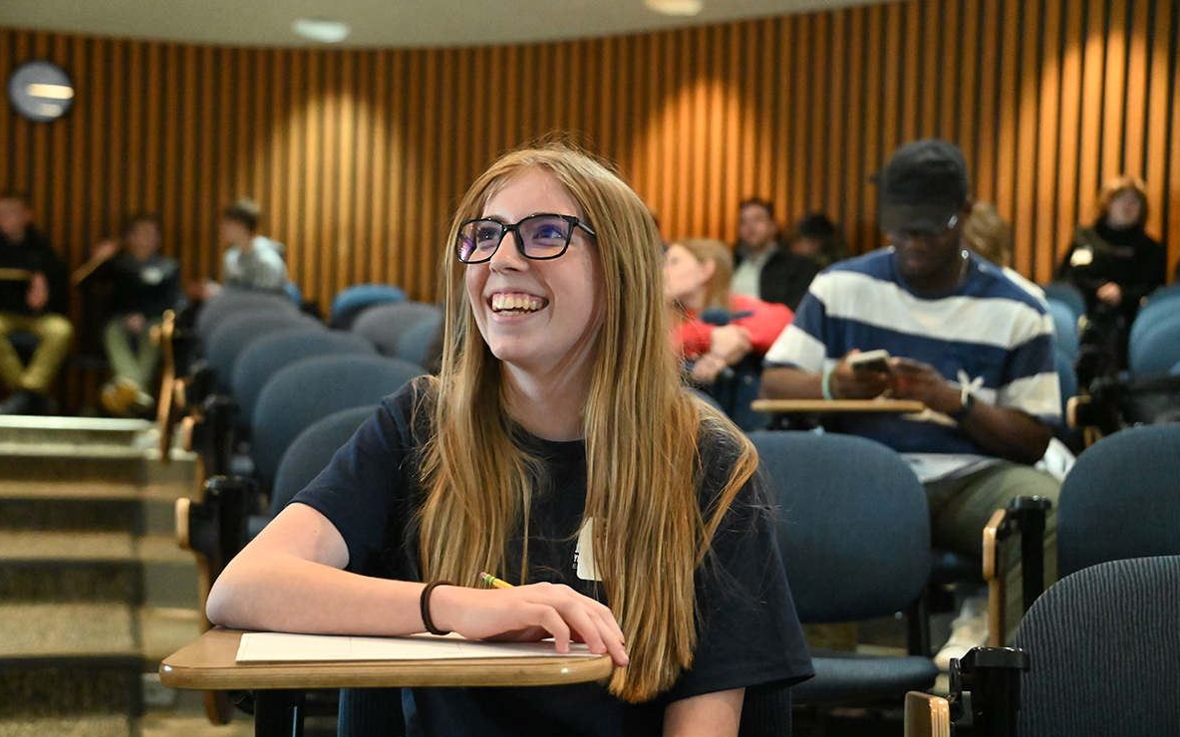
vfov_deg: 20.3
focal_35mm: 64
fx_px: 2058
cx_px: 584
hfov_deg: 32.0
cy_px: 373
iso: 20000
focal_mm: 62
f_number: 4.8
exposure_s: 1/125
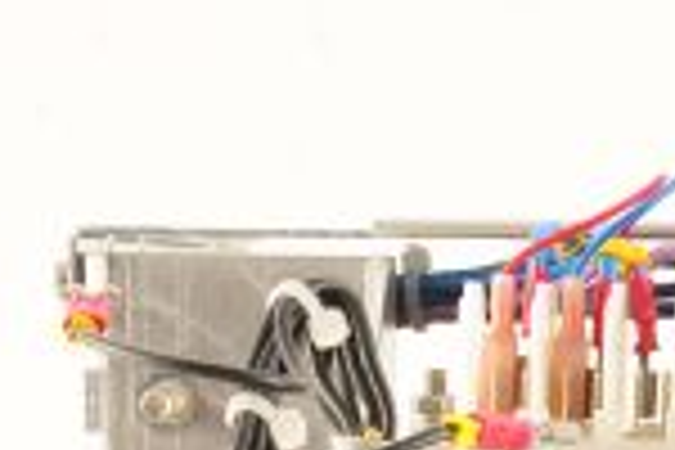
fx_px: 3750
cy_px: 821
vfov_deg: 6.7
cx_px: 846
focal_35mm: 200
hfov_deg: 10.1
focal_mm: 50
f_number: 11
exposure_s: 1/160
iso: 1600
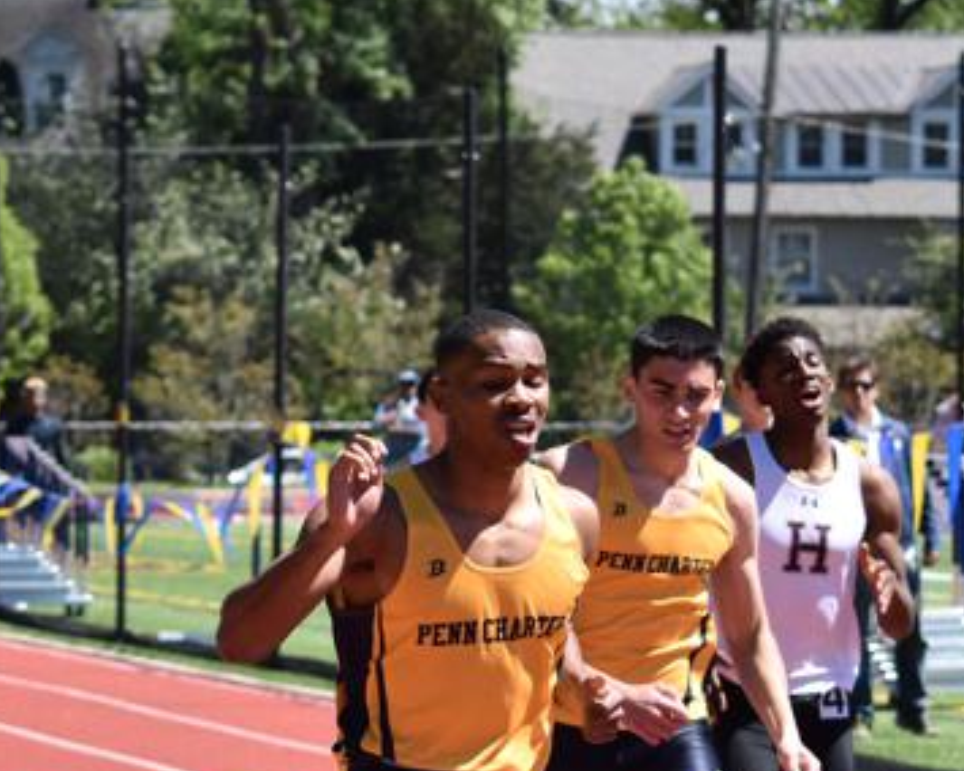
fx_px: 9044
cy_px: 566
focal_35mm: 317
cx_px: 462
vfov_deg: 4.9
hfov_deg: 6.1
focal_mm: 78
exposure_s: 1/1600
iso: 400
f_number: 5.6
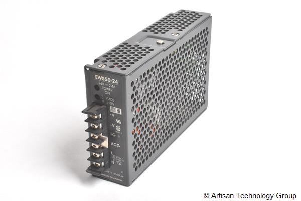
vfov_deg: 26.5
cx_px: 150
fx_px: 426
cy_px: 100
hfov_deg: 38.9
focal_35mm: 51
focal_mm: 34
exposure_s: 1/200
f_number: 14
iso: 200
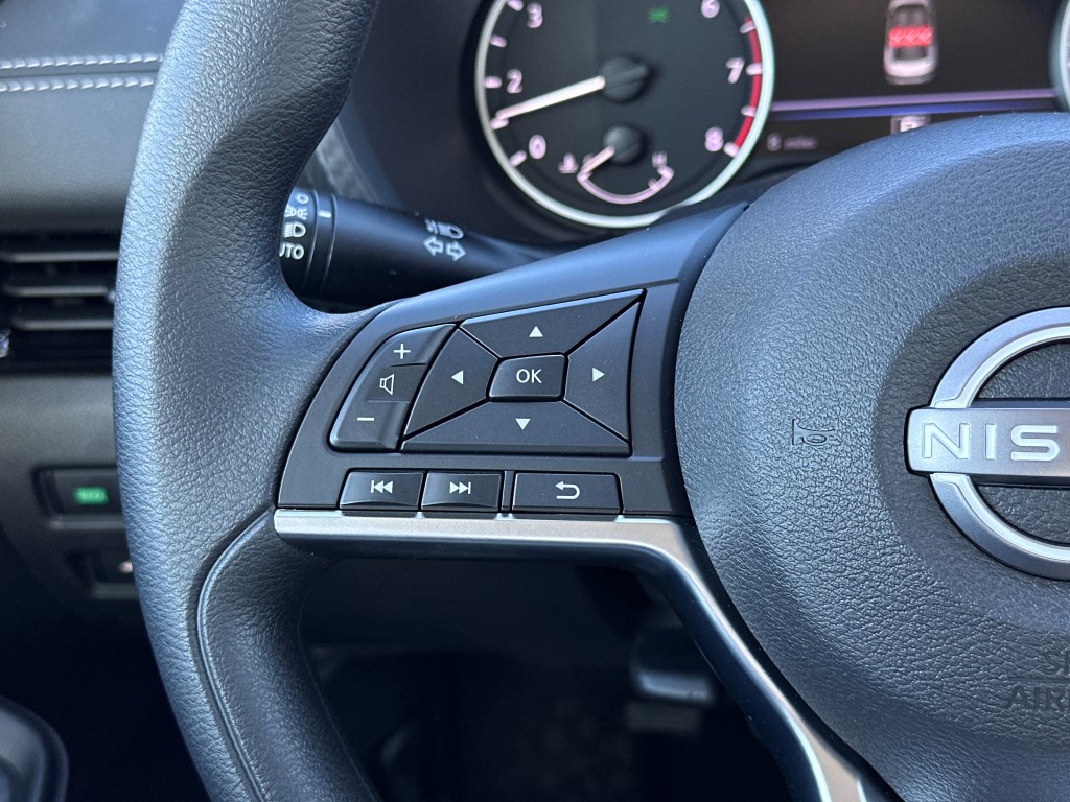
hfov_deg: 39.7
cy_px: 401
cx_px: 535
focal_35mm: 48
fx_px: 1484
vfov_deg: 30.3
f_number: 1.78
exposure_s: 1/81
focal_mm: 6.86
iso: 80
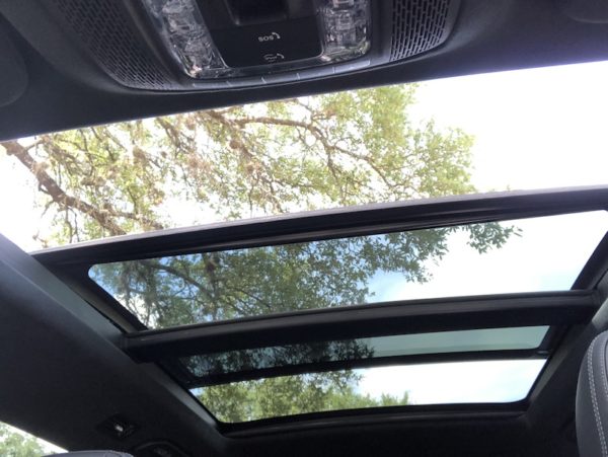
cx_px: 304
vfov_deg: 44.2
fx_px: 563
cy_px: 228
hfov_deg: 56.8
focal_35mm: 32
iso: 64
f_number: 2.2
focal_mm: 2.87
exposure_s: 1/120
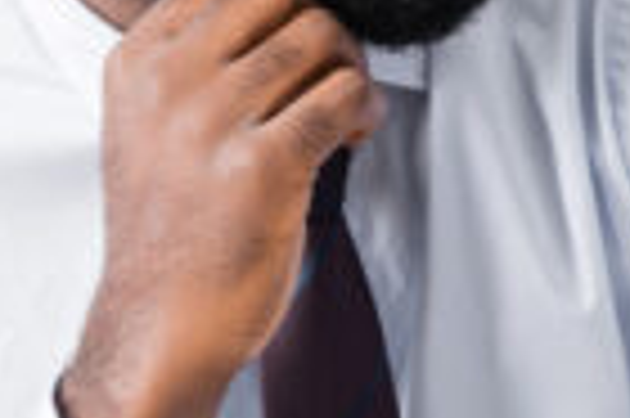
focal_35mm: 688
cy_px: 205
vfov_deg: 2.0
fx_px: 12026
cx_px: 1130
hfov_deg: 3.0
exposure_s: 1/200
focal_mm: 125
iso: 160
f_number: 3.5
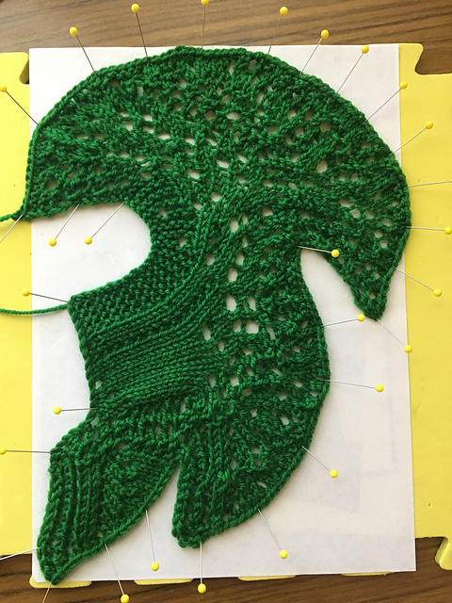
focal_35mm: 29
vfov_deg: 61.7
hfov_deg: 48.2
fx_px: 505
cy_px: 302
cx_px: 226
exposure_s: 1/33
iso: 200
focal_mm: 4.15
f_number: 2.2
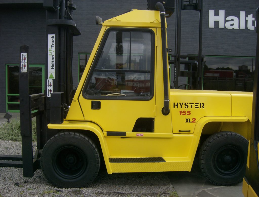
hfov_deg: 51.1
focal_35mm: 36
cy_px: 98
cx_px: 130
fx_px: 271
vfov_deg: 40.0
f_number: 4.7
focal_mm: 6
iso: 100
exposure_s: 1/308
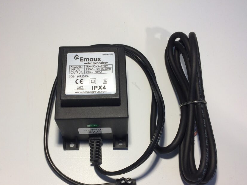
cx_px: 121
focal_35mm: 35
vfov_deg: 40.5
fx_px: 250
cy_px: 110
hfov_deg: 52.6
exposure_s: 1/100
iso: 50
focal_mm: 4.15
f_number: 2.2
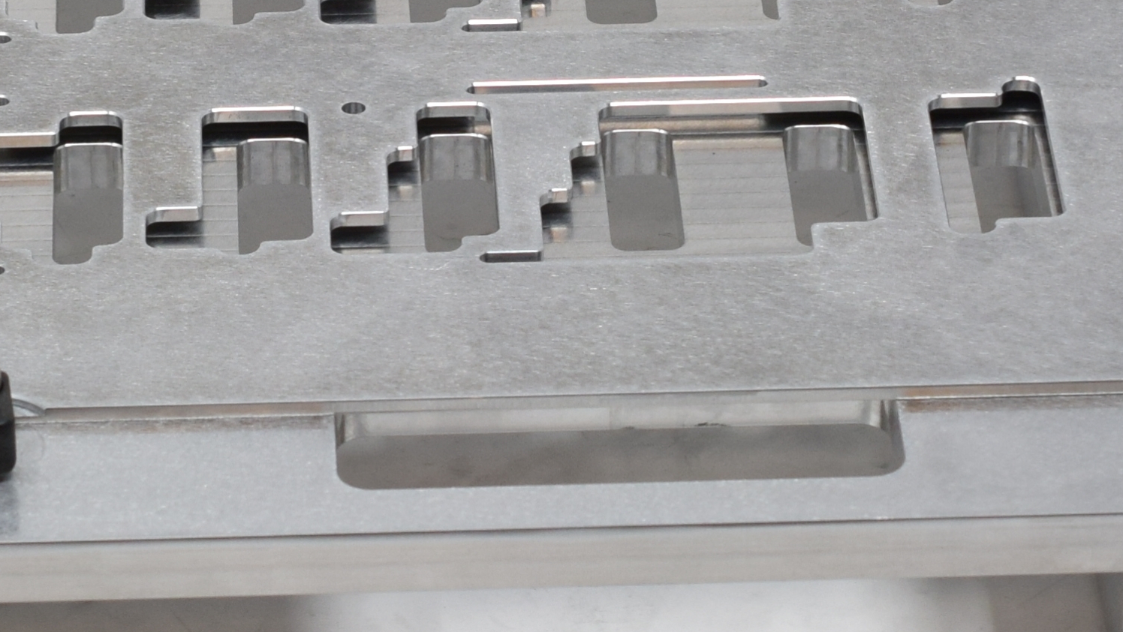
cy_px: 305
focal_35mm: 63
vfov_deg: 19.1
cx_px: 562
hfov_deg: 33.3
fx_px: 1876
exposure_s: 1/160
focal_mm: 40
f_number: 6.3
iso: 400
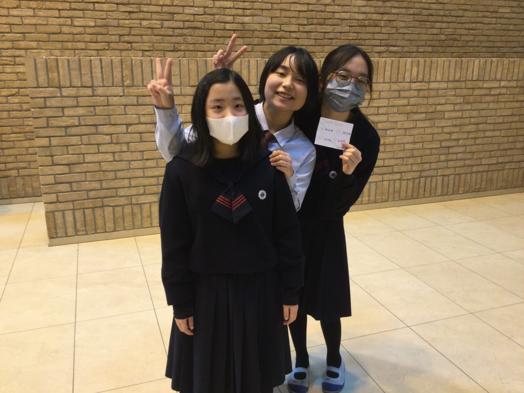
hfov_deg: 58.4
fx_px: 469
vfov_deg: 45.4
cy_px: 196
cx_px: 262
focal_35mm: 31
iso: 80
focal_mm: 3.3
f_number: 2.4
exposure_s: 1/33
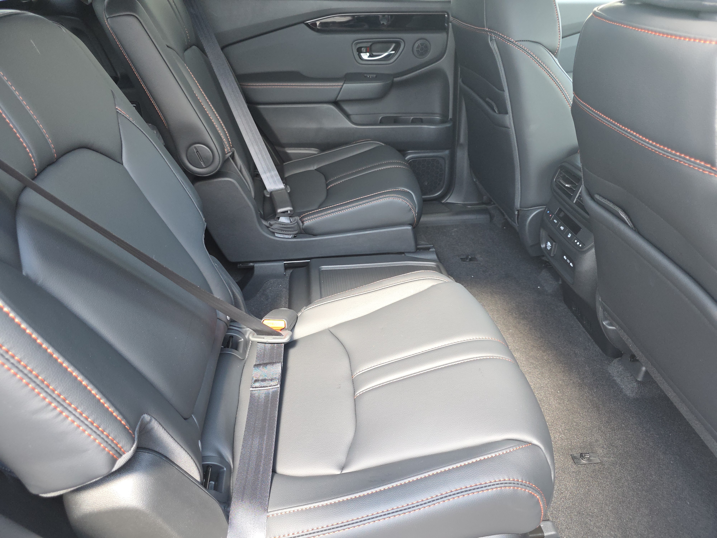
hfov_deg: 73.9
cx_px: 358
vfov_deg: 58.9
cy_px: 269
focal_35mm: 23
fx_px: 476
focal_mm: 6.3
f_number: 1.7
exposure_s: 1/180
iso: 200
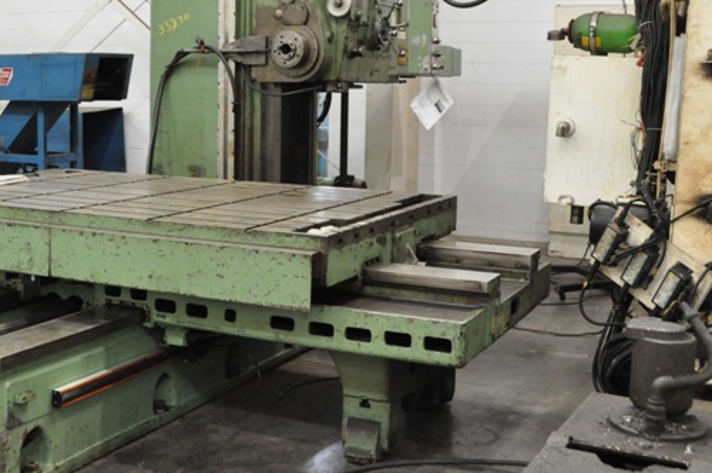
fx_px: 948
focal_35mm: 48
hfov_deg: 41.0
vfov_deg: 27.7
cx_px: 282
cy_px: 142
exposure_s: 1/30
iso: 3200
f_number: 3.5
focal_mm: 20
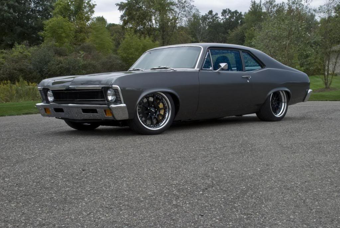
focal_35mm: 52
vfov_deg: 25.8
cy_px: 114
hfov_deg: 37.8
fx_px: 496
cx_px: 170
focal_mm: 35
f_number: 22
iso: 100
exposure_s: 1.3
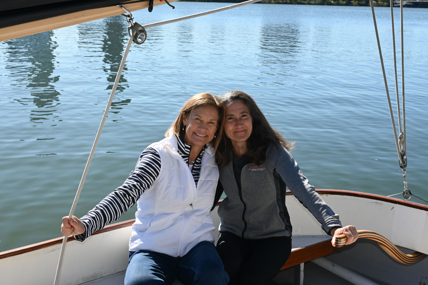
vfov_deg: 28.5
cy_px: 142
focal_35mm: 47
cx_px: 214
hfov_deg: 41.7
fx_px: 562
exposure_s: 1/200
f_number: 8
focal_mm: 31.5
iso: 100
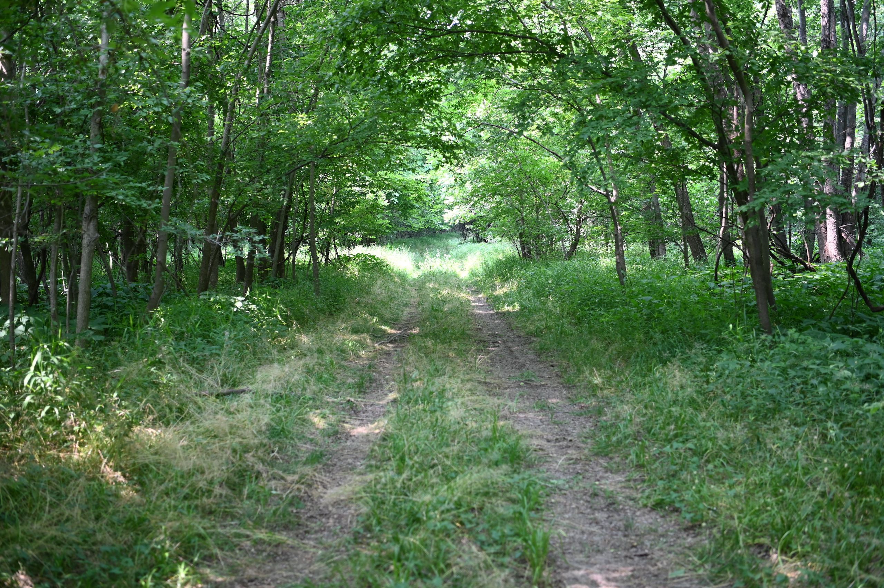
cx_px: 442
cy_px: 294
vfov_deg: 29.8
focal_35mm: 45
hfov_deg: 43.6
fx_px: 1104
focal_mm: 45
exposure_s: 1/200
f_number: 2.8
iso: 400
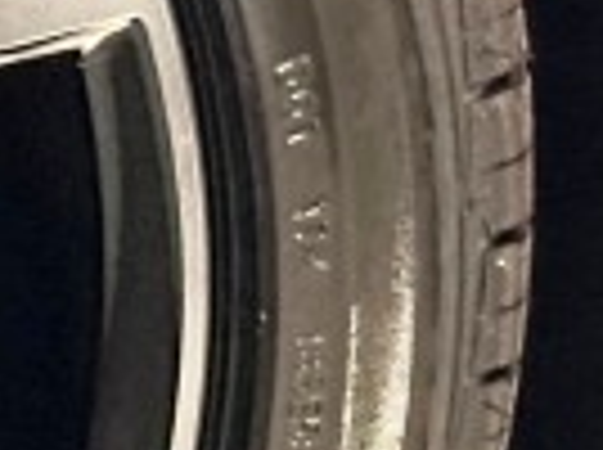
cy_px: 292
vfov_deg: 4.0
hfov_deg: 5.1
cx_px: -1228
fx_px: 6382
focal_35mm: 367
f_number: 1.78
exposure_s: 1/24
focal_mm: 6.86
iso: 640
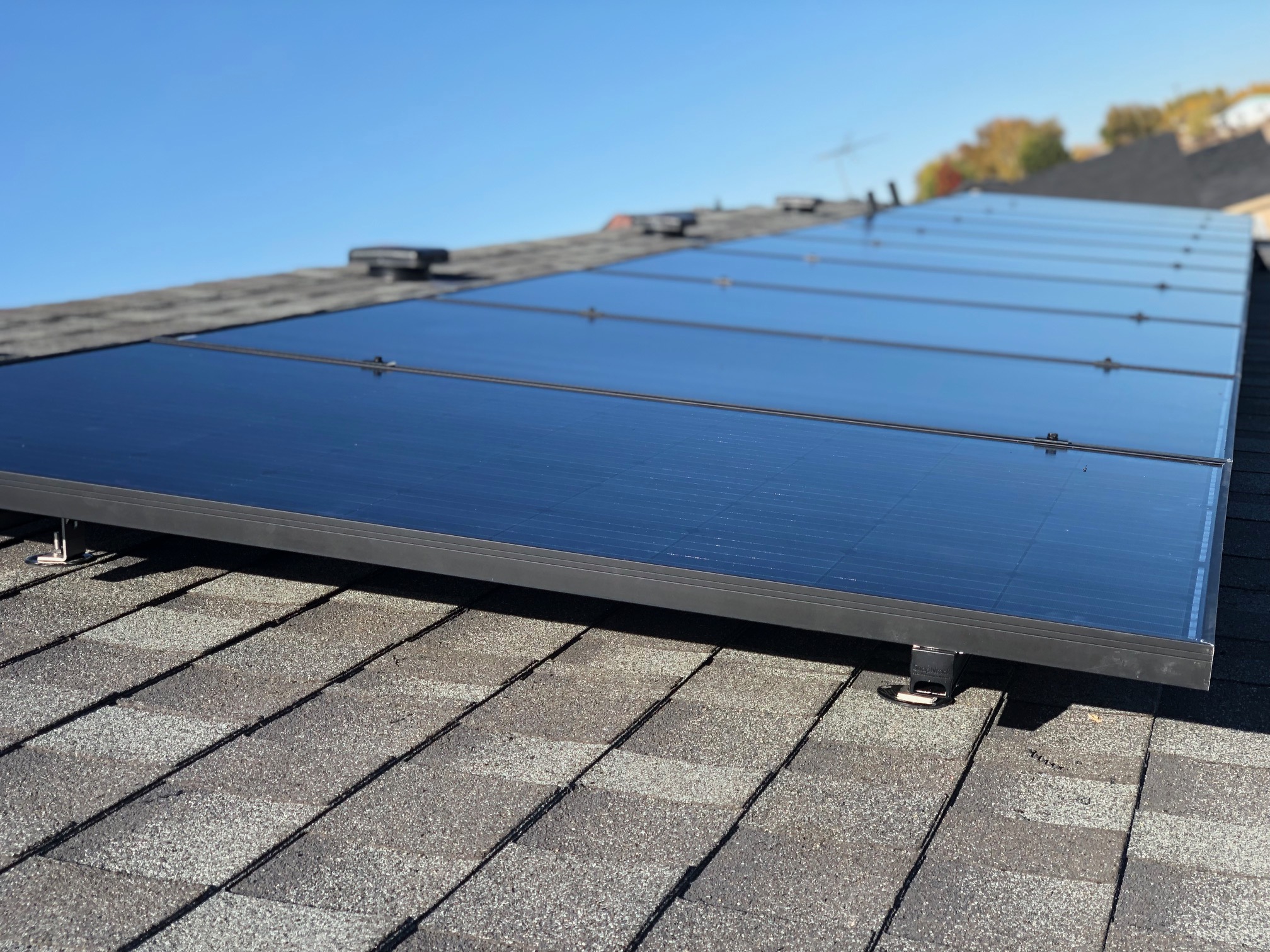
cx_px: 635
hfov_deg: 36.8
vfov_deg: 28.0
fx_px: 1908
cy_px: 476
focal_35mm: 52
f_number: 2.4
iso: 16
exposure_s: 1/917
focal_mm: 6
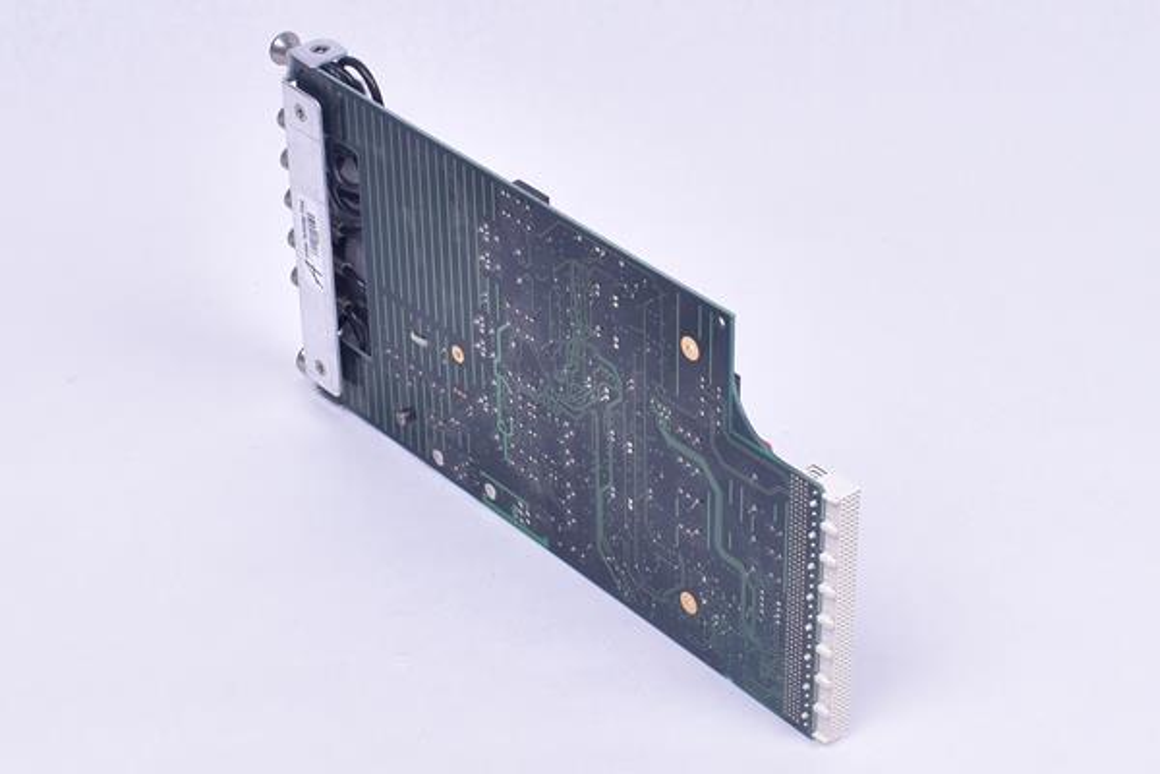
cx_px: 580
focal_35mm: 40
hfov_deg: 47.9
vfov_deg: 33.0
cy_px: 387
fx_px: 1305
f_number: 11
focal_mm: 27
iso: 200
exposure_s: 1/200
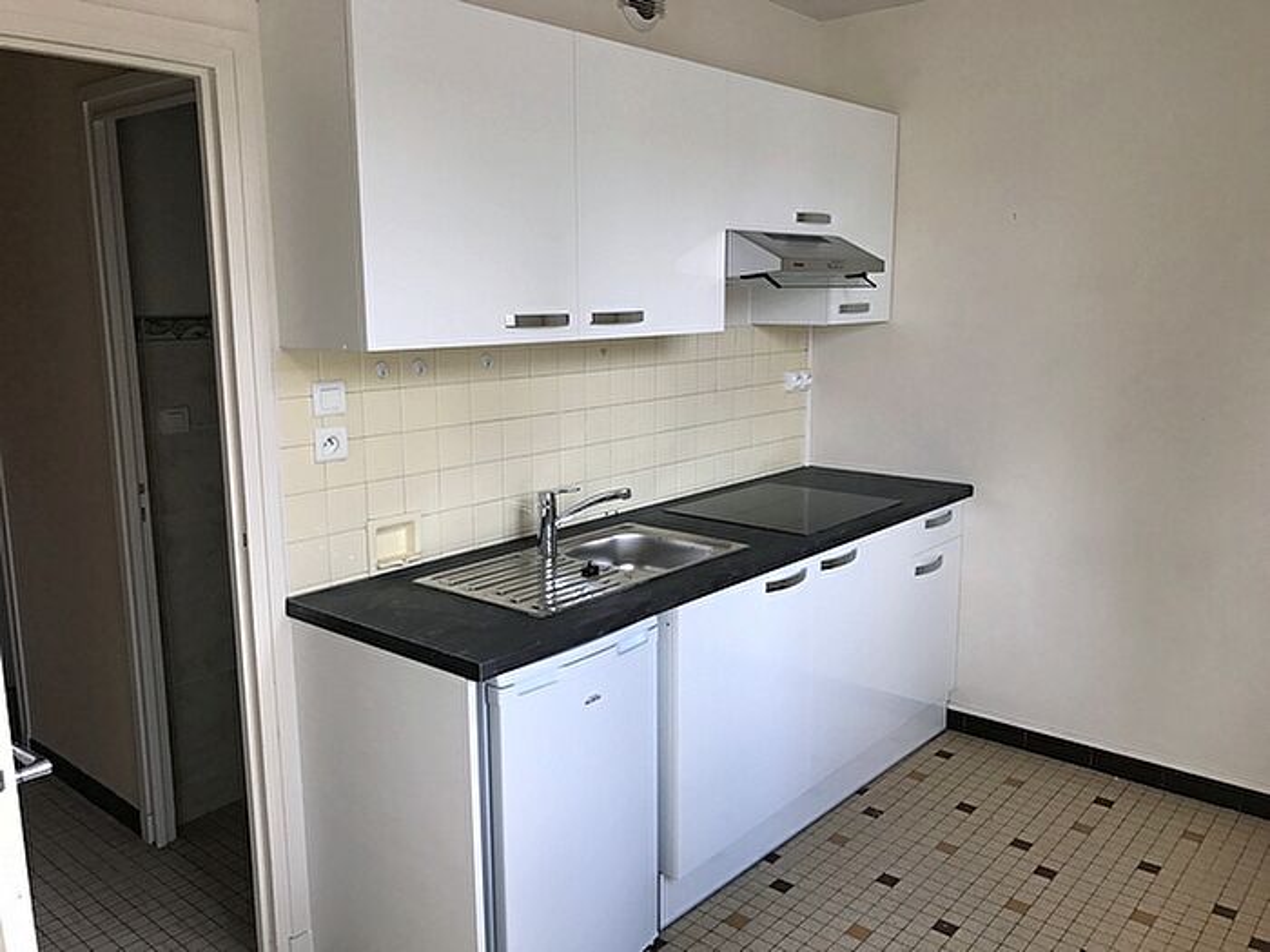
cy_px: 476
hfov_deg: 63.4
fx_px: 1027
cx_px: 635
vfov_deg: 49.7
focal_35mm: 28
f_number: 1.8
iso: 40
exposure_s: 1/100
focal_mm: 3.99
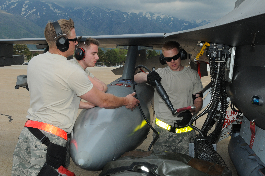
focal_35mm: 69
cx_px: 132
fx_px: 507
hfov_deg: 29.3
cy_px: 88
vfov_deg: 19.7
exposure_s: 1/250
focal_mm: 46
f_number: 14
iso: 500
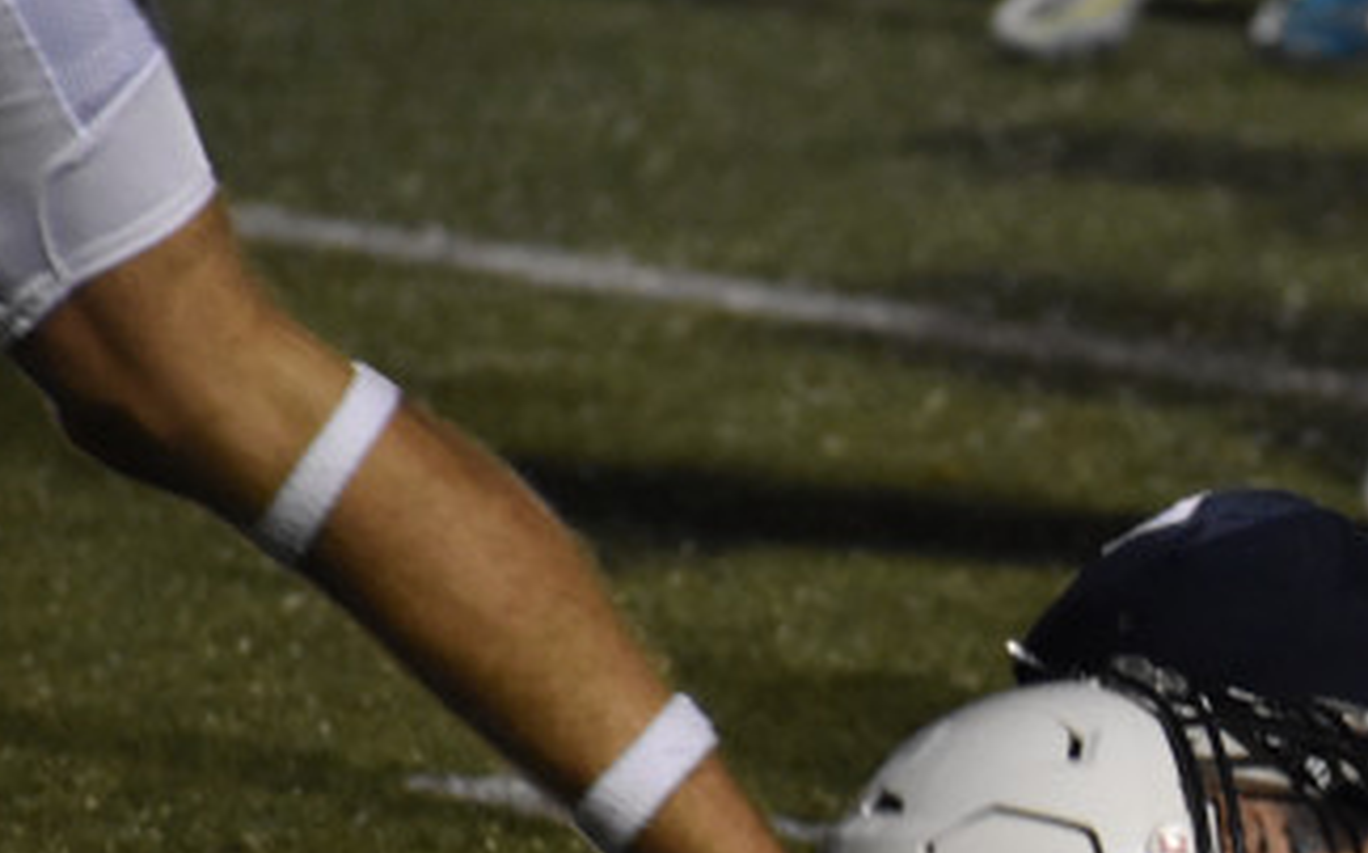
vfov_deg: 1.5
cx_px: 1393
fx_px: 32898
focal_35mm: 883
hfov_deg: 2.4
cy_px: 674
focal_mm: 220
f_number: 5.6
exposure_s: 1/400
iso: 3200
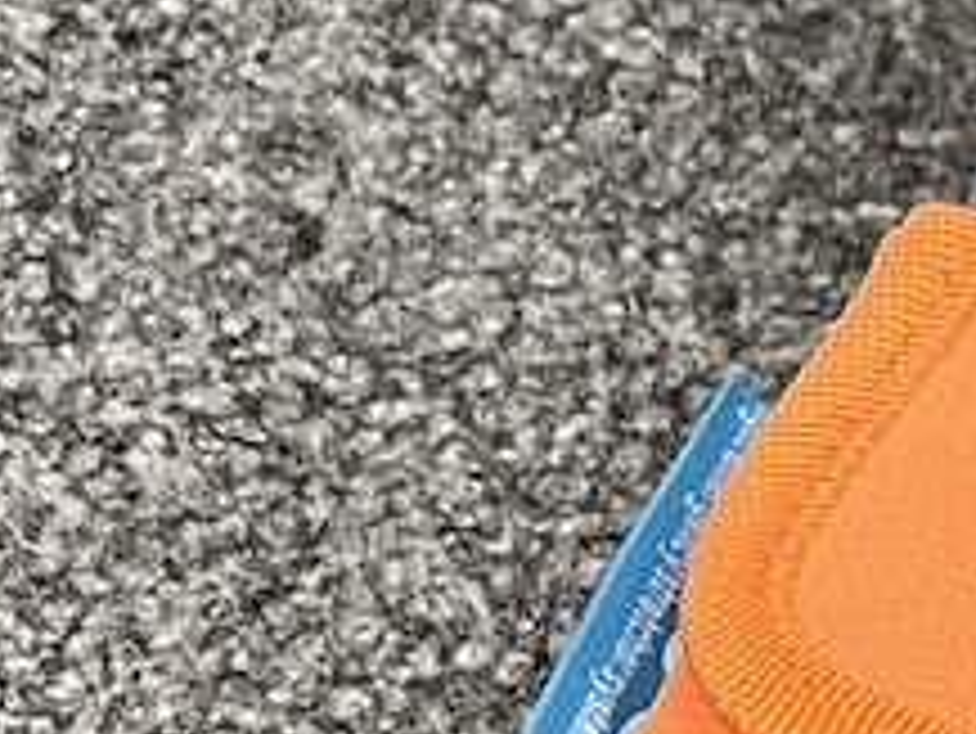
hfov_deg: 10.2
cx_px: 2366
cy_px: 333
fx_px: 4739
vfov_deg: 8.8
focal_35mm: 168
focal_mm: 5.7
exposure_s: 1/50
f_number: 1.5
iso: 100
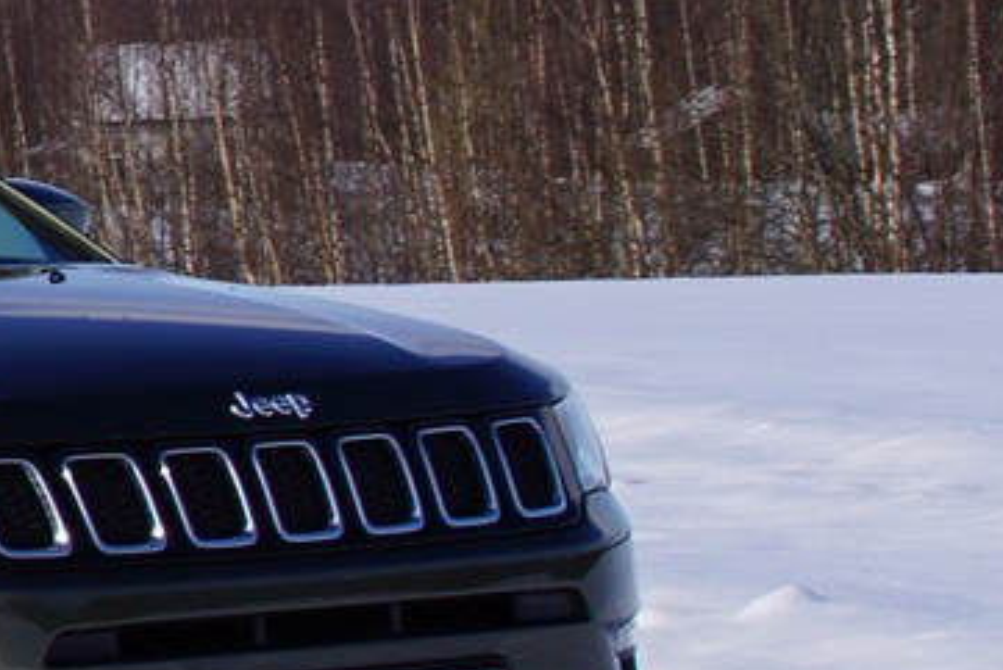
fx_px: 11845
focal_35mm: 425
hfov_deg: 4.7
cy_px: -310
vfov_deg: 3.2
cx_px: -1500
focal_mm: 50
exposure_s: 1/200
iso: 100
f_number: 11
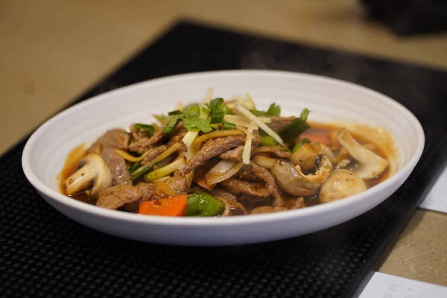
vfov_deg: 16.1
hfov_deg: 23.9
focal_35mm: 85
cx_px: 224
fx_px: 1055
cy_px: 149
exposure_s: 1/160
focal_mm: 85
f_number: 2.8
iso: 1600
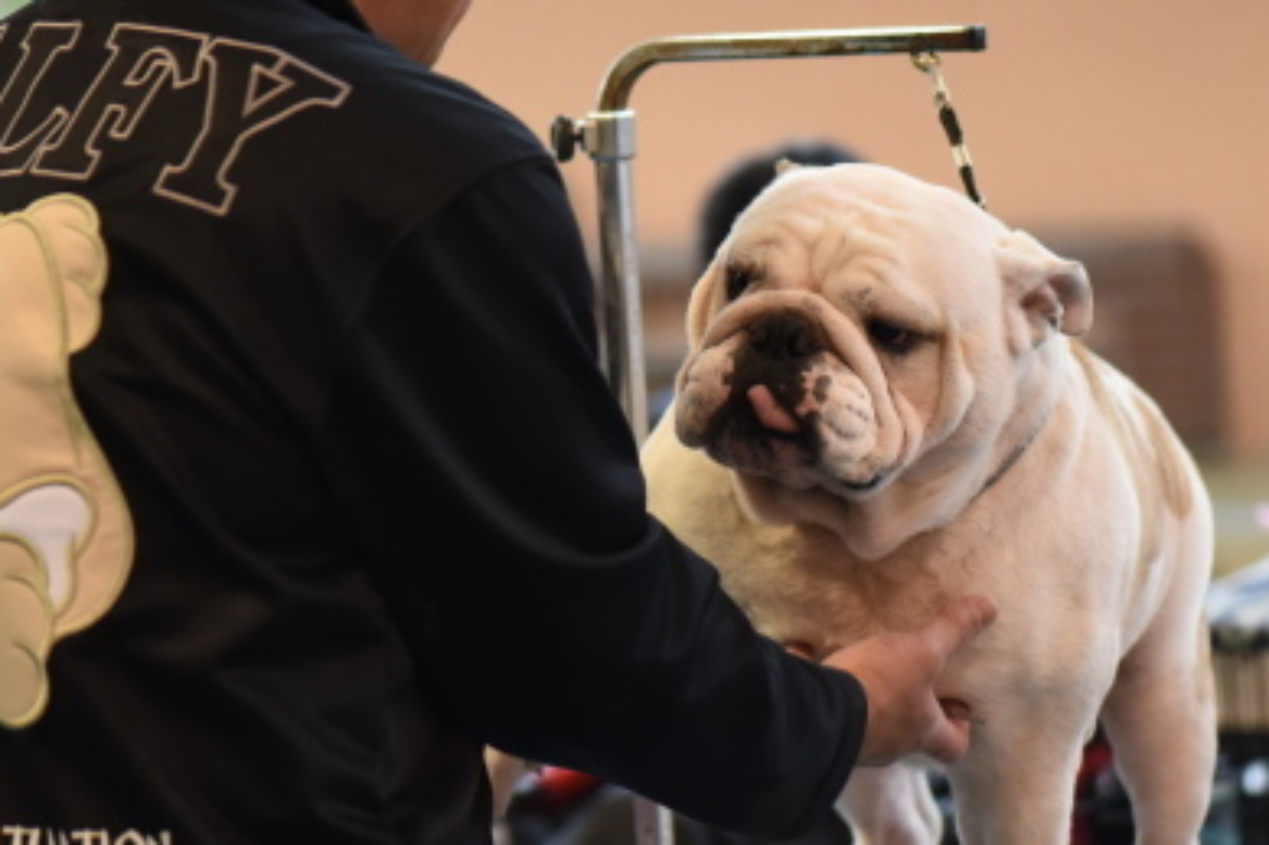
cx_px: 750
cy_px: 475
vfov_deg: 7.3
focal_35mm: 189
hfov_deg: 10.9
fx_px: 6659
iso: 1800
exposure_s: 1/125
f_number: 2.8
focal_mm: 105
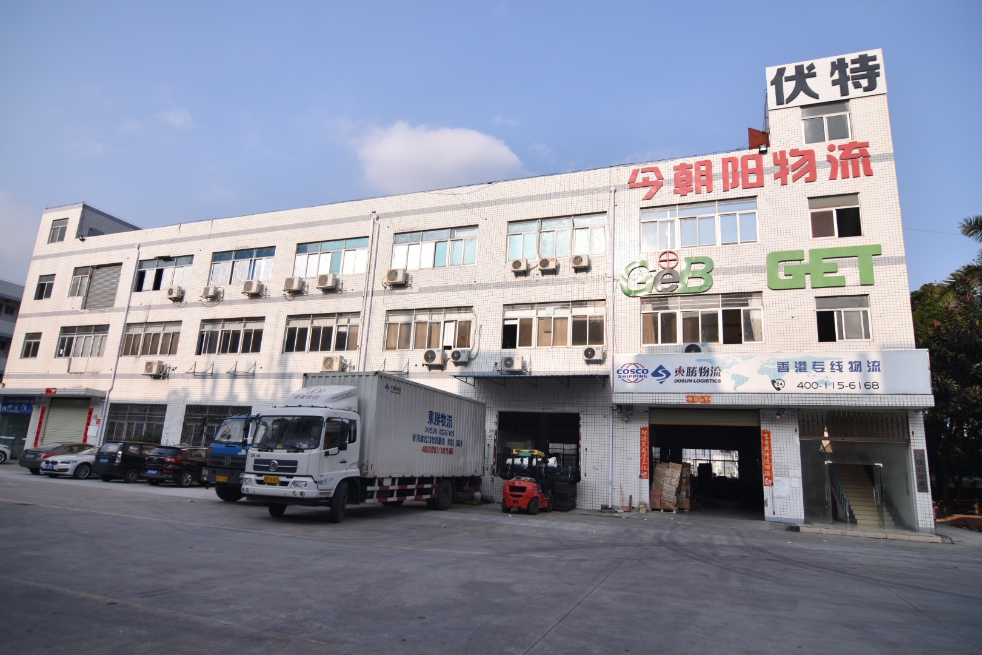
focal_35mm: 21
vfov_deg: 59.5
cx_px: 491
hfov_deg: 81.2
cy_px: 328
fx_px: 573
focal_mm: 14
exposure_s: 1/800
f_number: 4
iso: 100
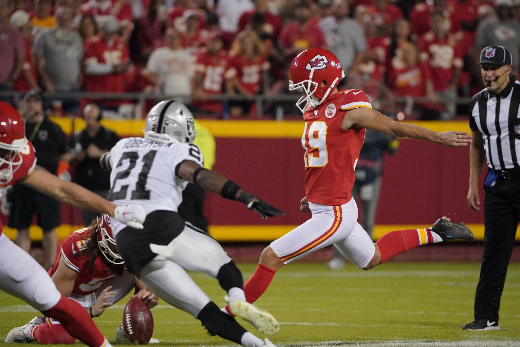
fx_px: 7641
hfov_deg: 3.9
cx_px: 260
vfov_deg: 2.6
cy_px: 174
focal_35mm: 529
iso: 8000
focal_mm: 529
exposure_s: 1/2000
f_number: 6.3
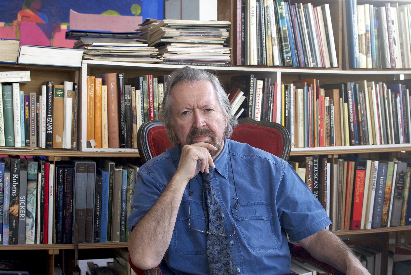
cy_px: 153
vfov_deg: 22.8
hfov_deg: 33.6
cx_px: 206
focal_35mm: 60
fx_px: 681
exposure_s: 1/100
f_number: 5
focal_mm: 35
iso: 400
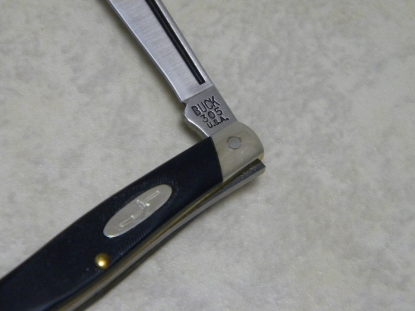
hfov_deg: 10.8
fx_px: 2194
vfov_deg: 8.1
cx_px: 208
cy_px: 156
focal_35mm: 183
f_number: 5.2
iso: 400
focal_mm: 33.1
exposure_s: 1/31.1
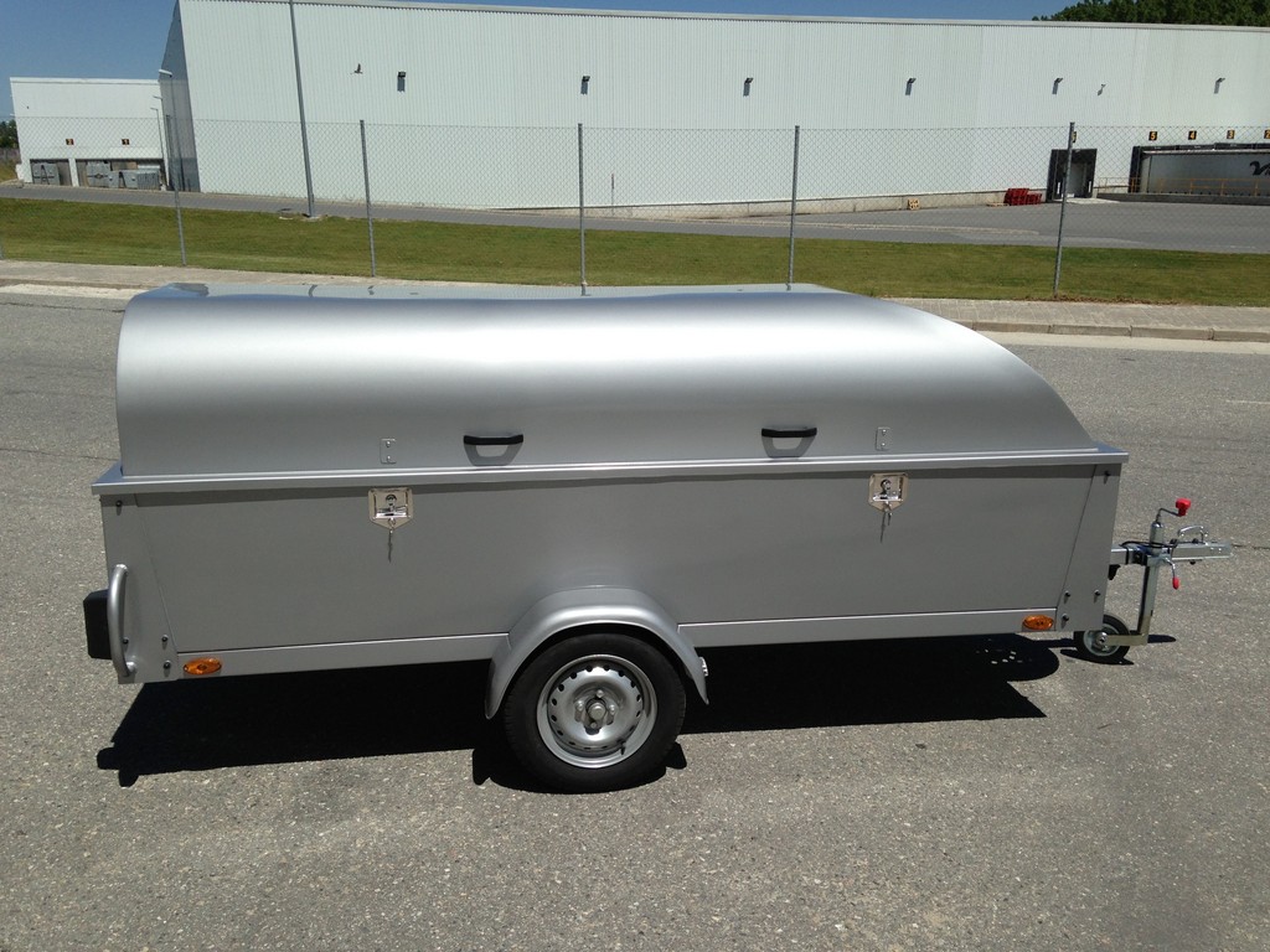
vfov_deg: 42.9
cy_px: 476
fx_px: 1211
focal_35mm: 33
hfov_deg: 55.4
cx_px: 635
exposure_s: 1/2857
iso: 50
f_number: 2.4
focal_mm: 4.13
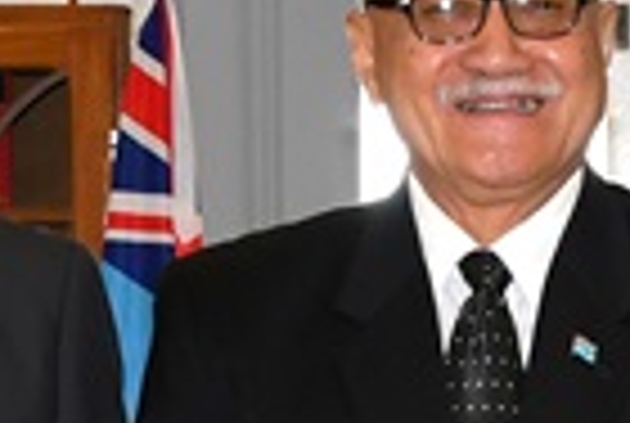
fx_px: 4226
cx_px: 518
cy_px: 1019
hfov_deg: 8.5
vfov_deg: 5.5
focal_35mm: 241
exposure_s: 1/60
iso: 800
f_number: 7.1
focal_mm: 22
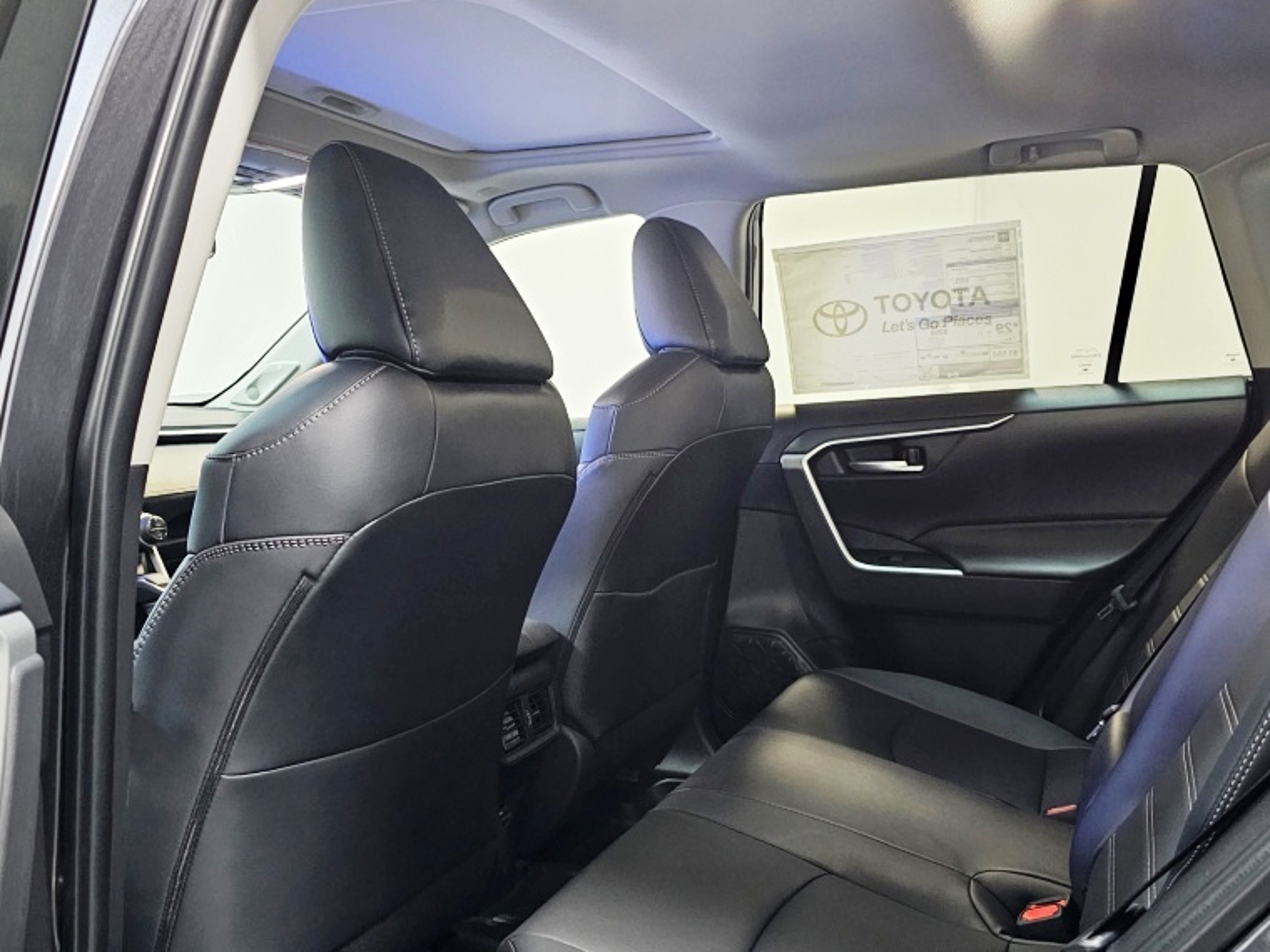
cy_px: 556
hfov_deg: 58.3
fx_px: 1137
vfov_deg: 45.3
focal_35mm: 31
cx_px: 653
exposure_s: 1/24
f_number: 1.7
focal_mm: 6.3
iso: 1000
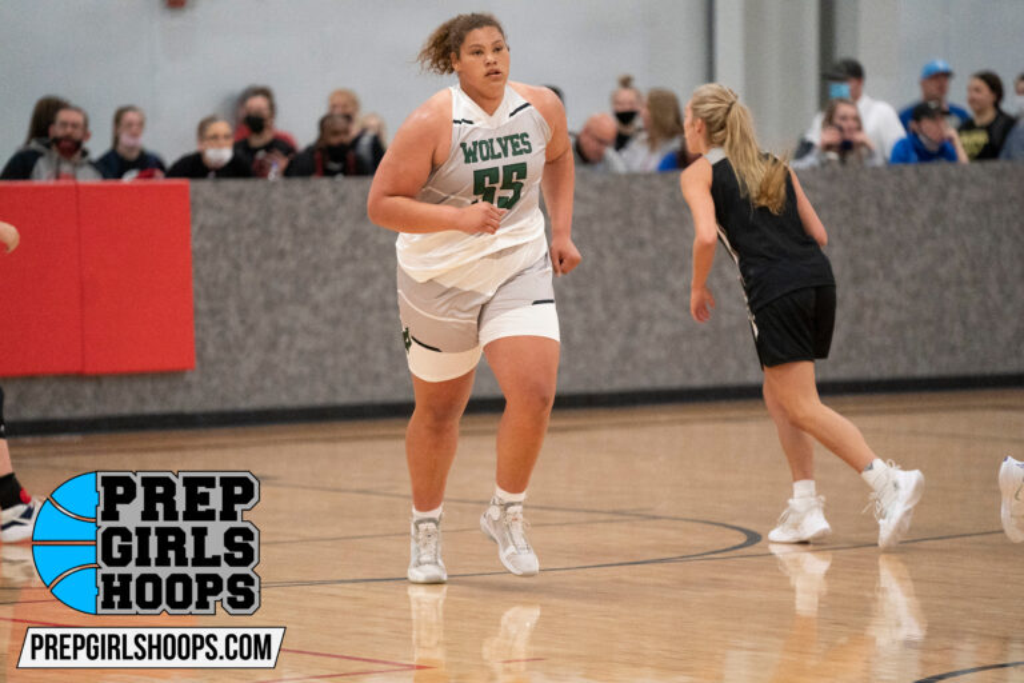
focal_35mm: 200
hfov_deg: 10.3
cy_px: 342
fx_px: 5688
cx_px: 512
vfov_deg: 6.9
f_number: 2.8
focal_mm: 200
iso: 6400
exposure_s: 1/1250
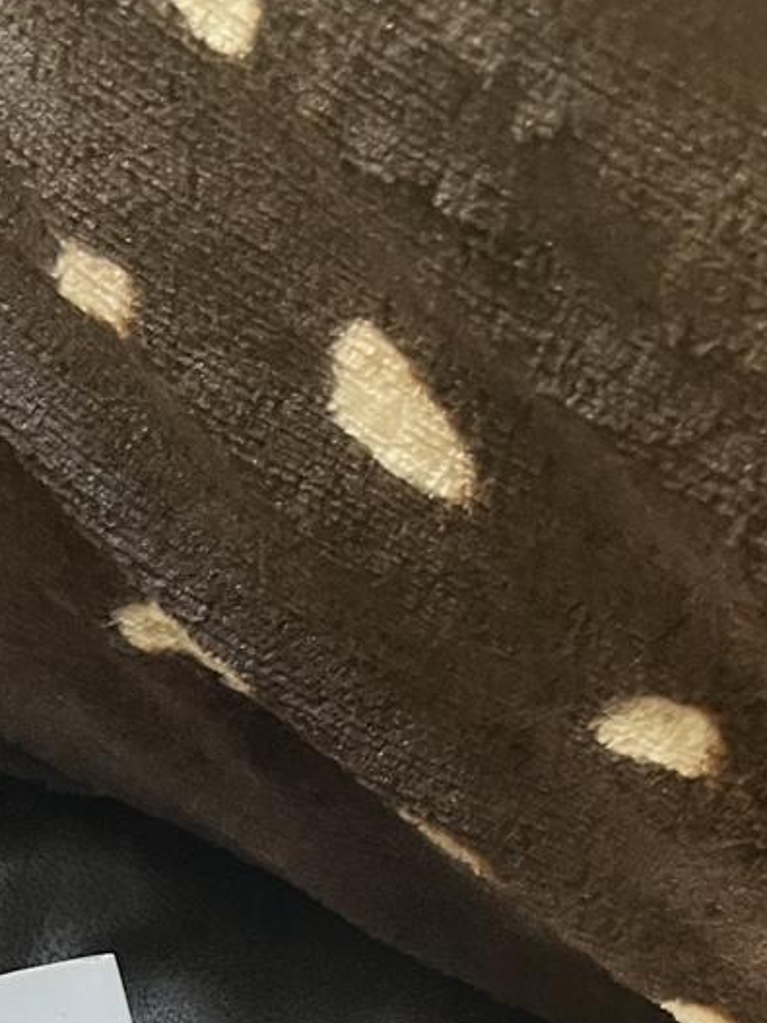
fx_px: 2335
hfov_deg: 18.6
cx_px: 443
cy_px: 1190
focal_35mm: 79
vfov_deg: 22.9
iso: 125
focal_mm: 5.7
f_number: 1.5
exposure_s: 1/99
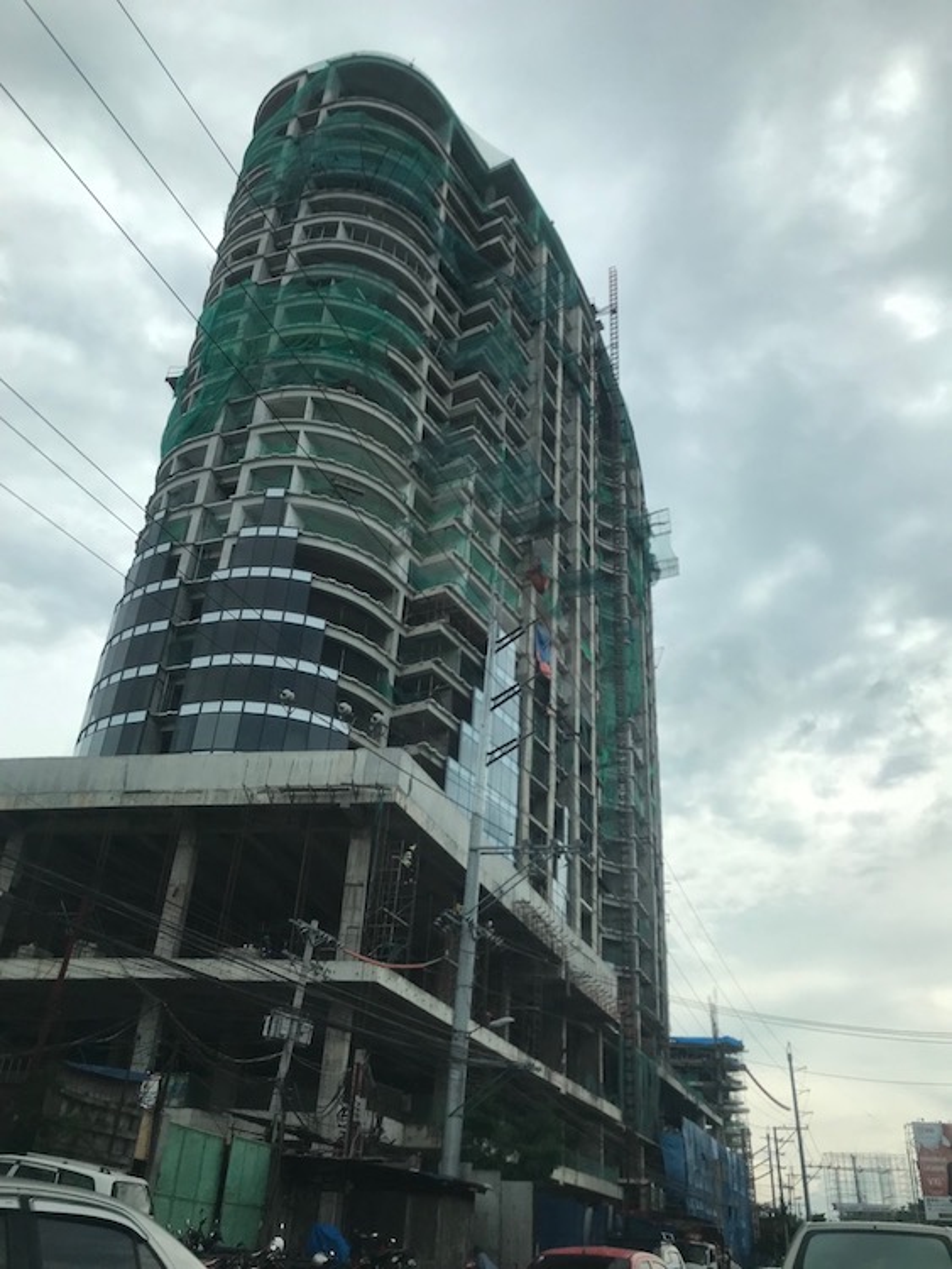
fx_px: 1026
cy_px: 634
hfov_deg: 49.8
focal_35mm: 28
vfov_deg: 63.4
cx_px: 476
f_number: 1.8
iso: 20
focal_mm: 3.99
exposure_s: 1/577
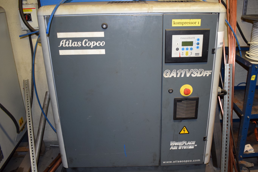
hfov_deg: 58.6
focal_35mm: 32
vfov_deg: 41.1
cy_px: 88
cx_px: 144
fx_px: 229
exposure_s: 1/60
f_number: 3.5
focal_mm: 18
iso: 1250
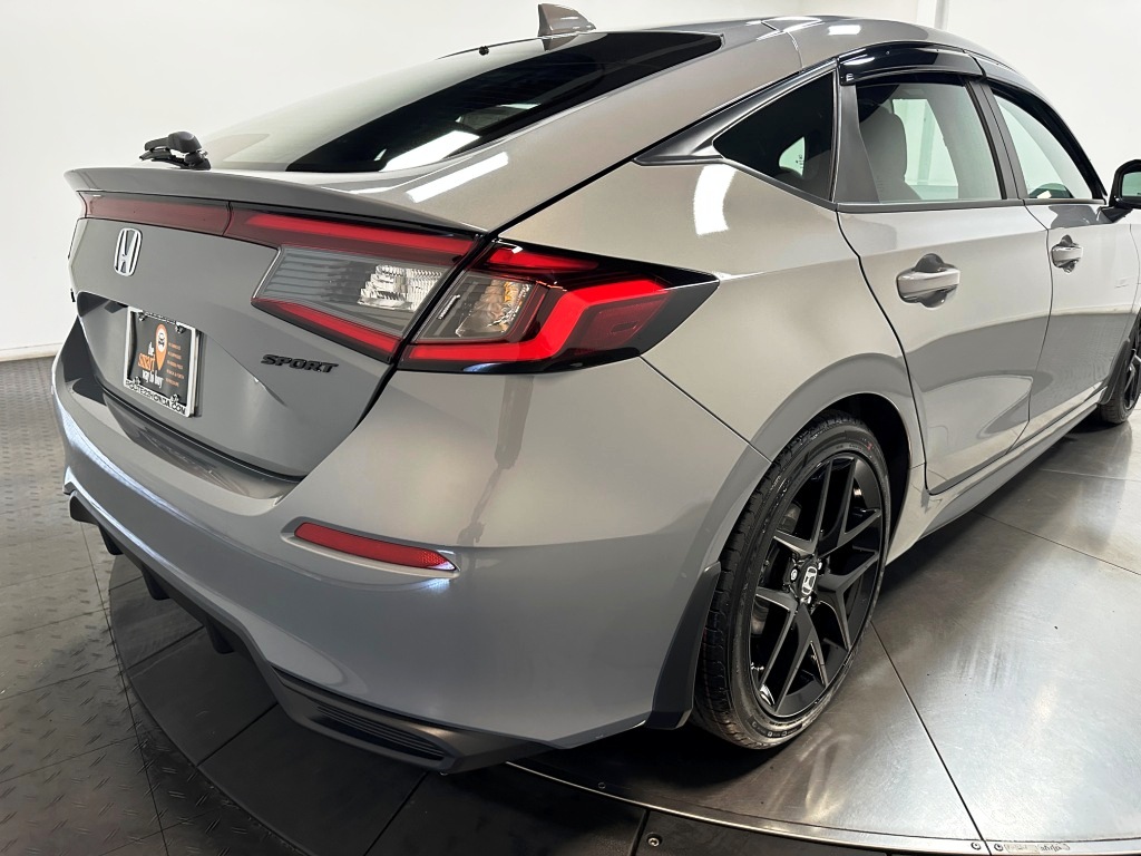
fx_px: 791
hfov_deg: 71.6
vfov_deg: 56.8
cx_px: 570
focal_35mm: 24
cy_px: 428
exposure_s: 1/60
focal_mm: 6.86
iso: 500
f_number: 1.78
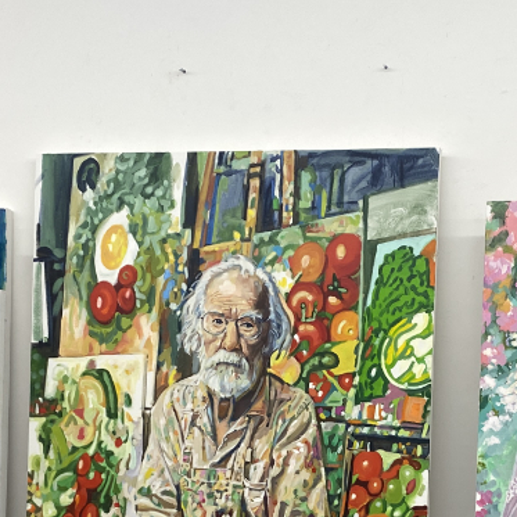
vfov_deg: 22.8
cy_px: 463
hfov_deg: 23.3
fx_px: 1250
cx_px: 345
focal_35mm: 74
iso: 80
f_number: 1.8
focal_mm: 4.2
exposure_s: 1/120
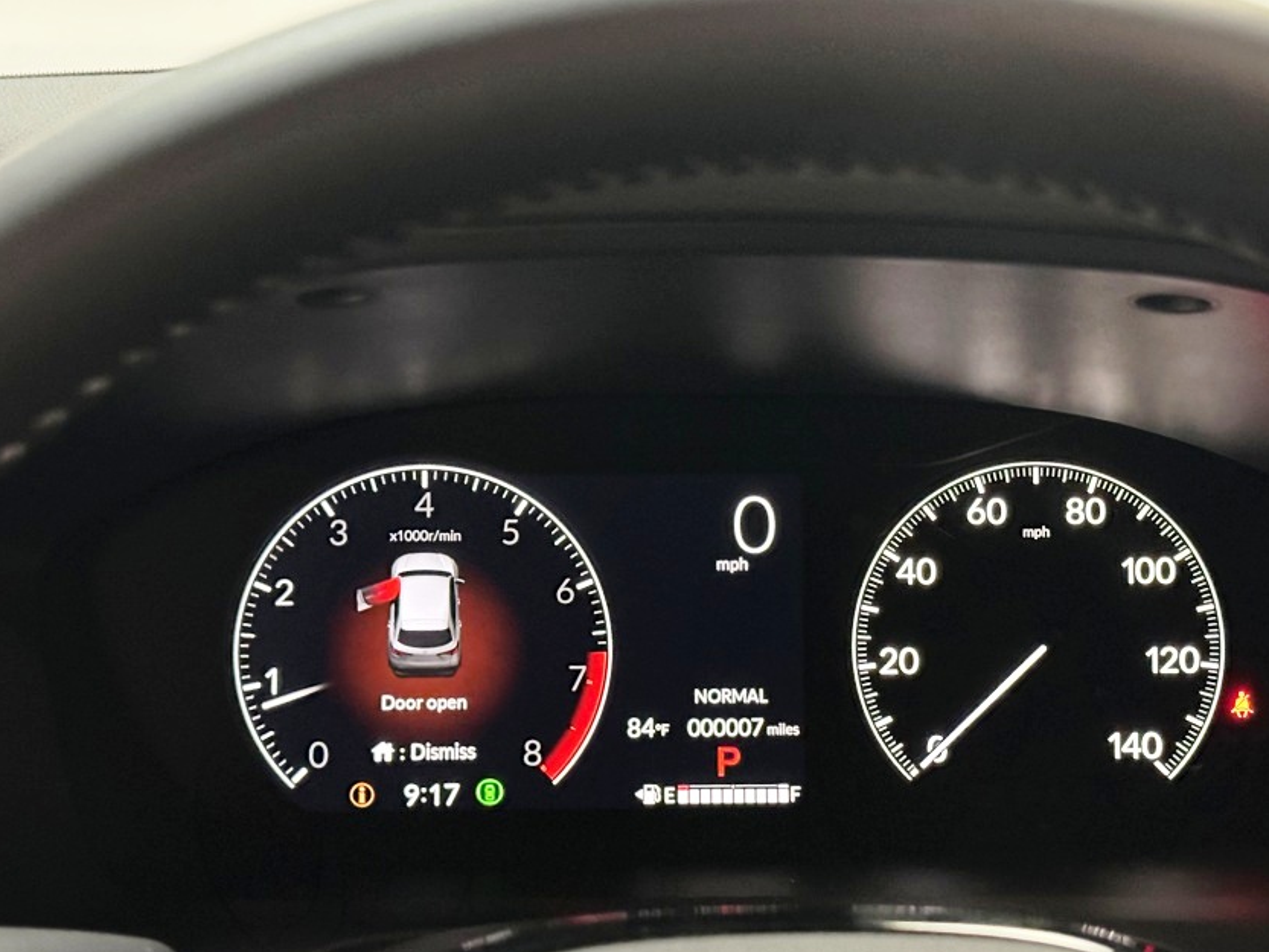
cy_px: 535
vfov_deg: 24.8
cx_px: 751
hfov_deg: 32.6
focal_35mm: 59
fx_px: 2163
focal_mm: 6.86
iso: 640
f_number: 1.78
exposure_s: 1/24
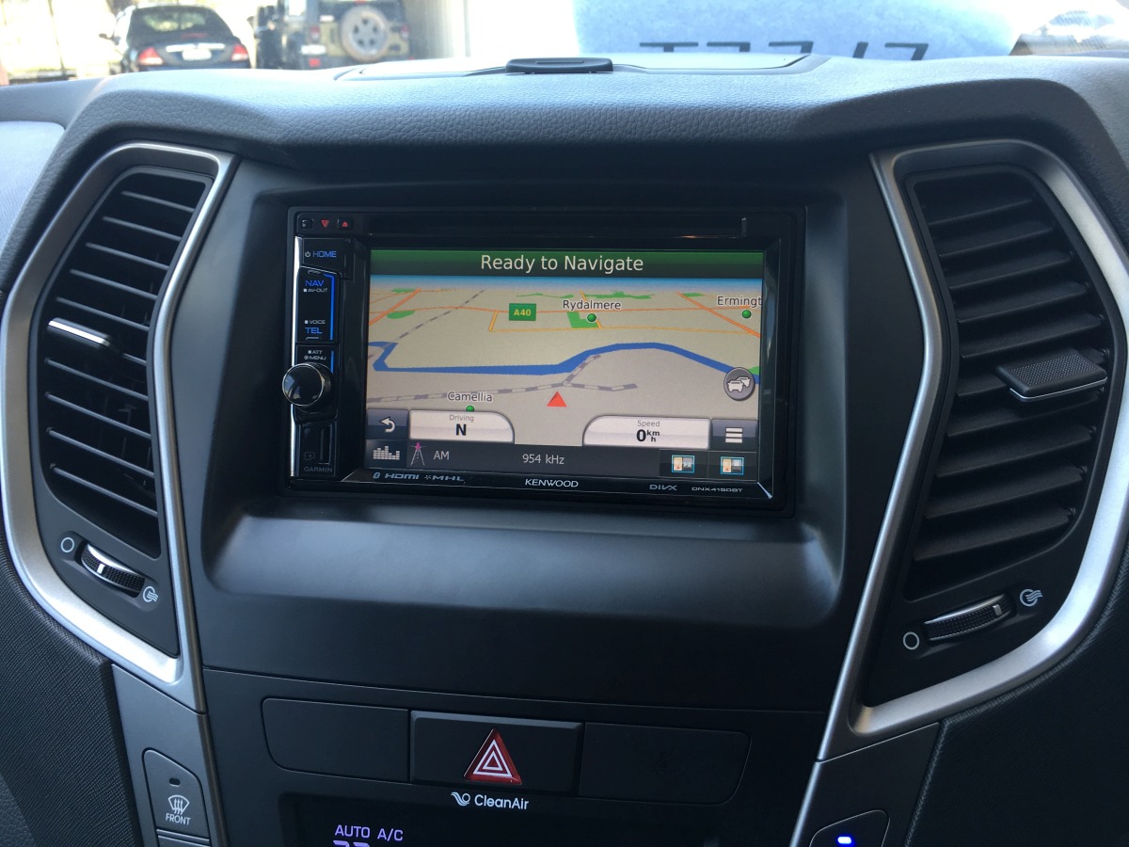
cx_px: 564
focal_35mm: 29
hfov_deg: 61.7
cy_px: 424
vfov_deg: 48.2
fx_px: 946
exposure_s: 1/50
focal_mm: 4.15
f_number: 2.2
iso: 25
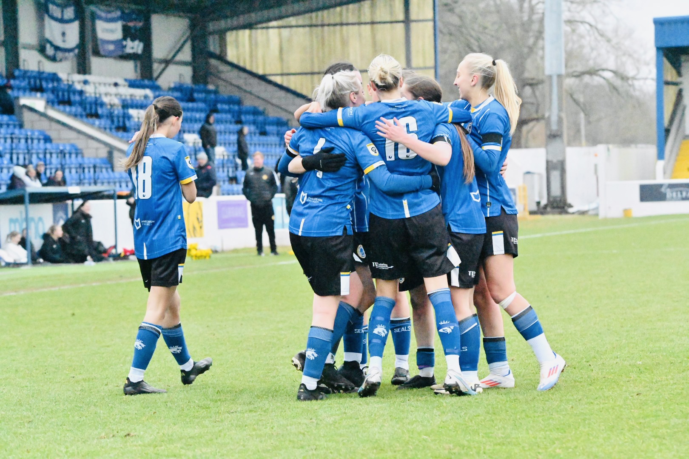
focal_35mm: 180
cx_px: 344
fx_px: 3445
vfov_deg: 7.6
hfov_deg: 11.4
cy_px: 230
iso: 25600
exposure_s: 1/1000
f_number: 8
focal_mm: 180
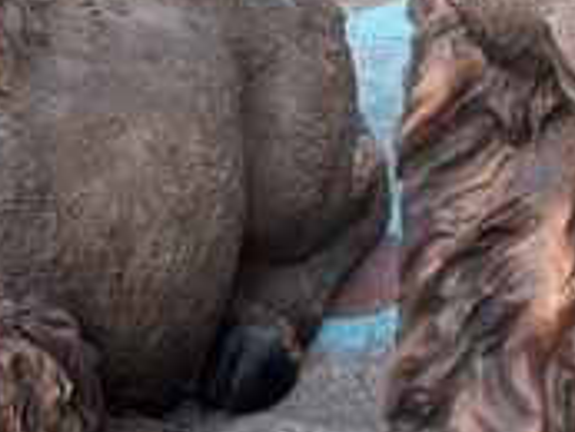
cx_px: 322
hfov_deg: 16.4
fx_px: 1995
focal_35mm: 120
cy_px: 312
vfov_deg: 12.3
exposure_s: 1/940
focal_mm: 5.7
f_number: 1.5
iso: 50
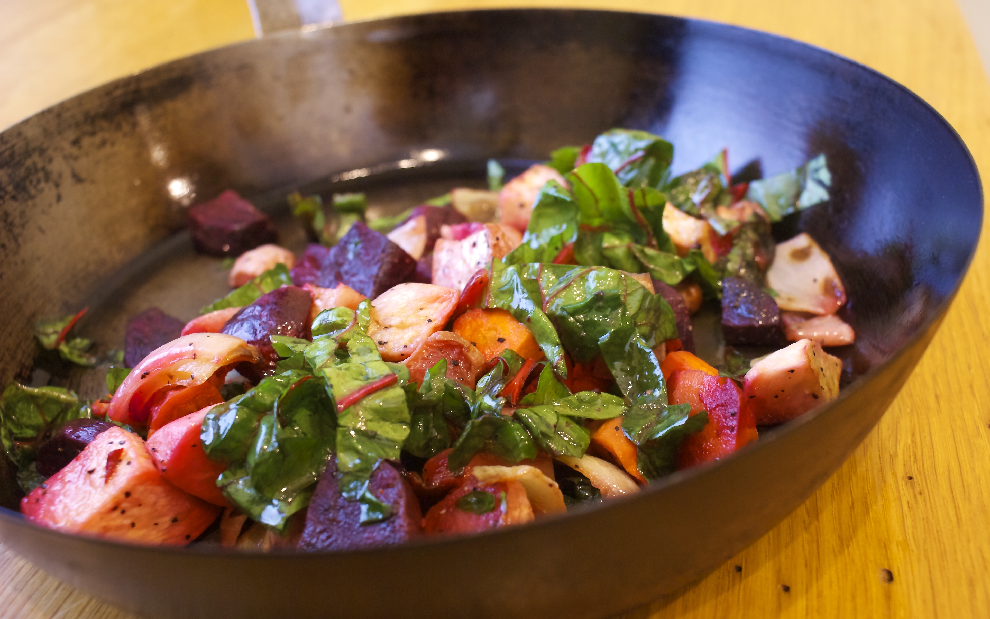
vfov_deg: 32.0
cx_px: 494
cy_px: 288
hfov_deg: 49.3
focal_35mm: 40
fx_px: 1079
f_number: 4.5
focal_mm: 26
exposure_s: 1/10
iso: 800
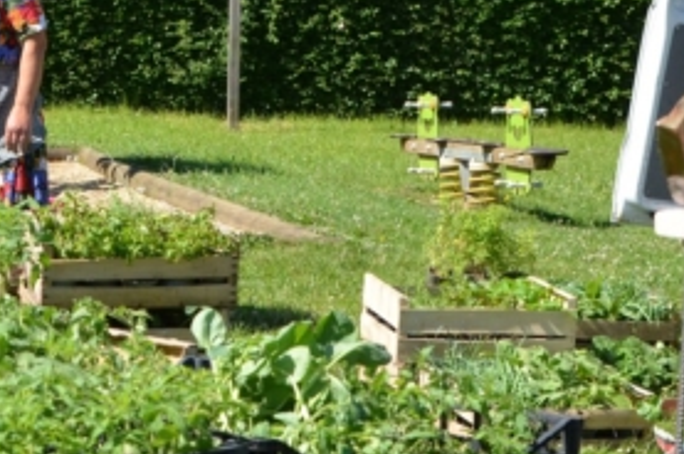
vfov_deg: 10.3
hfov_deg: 15.2
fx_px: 2524
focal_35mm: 133
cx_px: -5
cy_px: 125
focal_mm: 32
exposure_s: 1/1600
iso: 800
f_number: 9
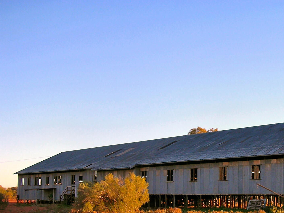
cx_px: 200
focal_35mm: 55
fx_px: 451
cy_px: 153
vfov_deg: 26.3
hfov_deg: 34.5
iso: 100
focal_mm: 5.8
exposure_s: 1/296
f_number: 2.8
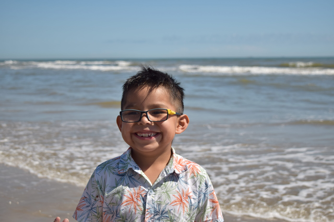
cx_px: 167
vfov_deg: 22.6
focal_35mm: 60
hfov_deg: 33.4
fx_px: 557
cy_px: 111
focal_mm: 40
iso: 140
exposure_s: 1/2000
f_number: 5
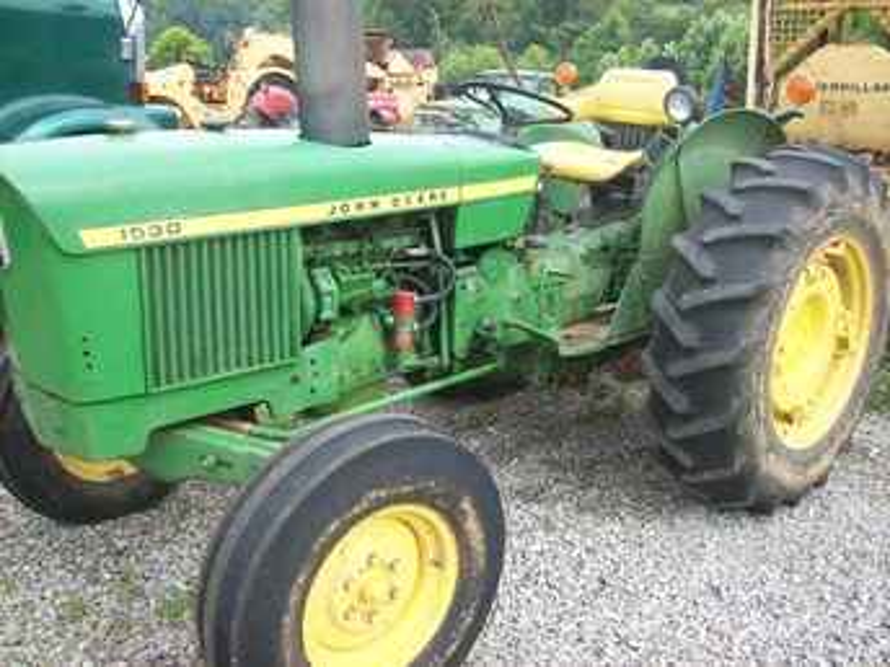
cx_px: 445
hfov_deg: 51.4
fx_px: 926
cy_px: 334
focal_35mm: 36
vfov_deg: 39.7
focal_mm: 6
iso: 80
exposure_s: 1/269
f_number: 2.7
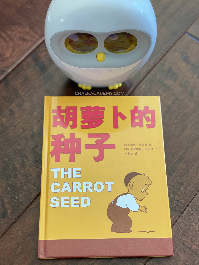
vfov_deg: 36.8
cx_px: 100
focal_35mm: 52
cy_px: 132
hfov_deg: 28.0
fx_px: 399
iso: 160
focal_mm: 6
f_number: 2
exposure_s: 1/122
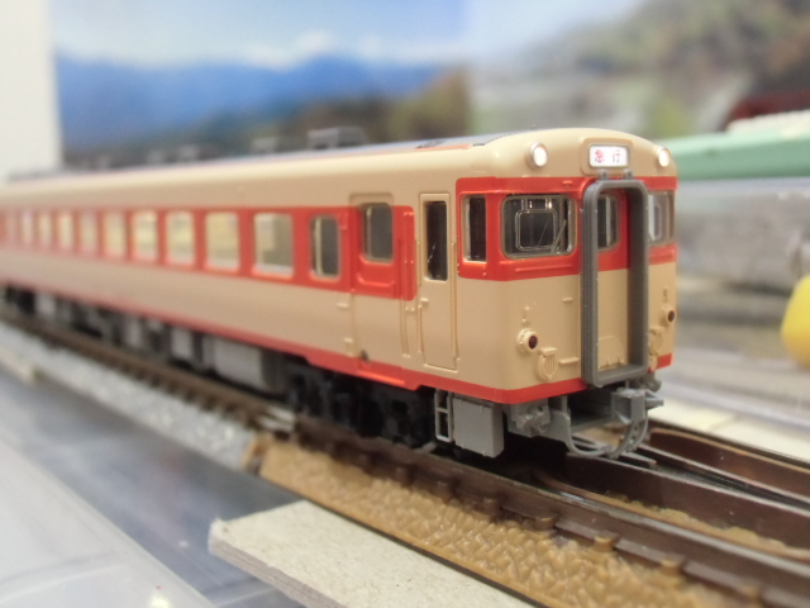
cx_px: 405
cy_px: 304
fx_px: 889
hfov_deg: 49.0
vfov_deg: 37.7
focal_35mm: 38
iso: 800
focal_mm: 6.67
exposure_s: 1/15
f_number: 3.9
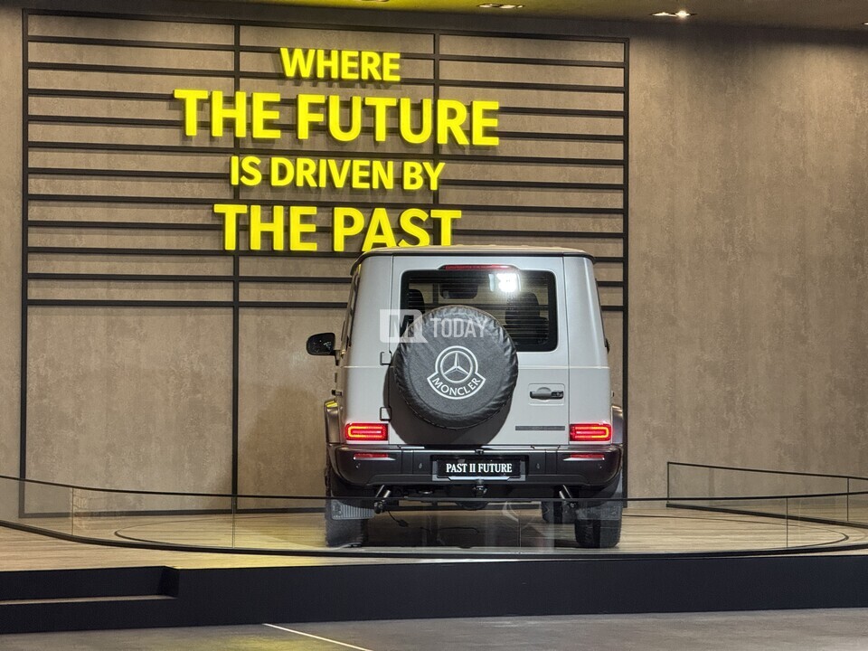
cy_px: 326
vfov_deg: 12.3
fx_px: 3009
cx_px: 434
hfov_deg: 16.4
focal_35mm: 120
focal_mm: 15.66
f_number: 2.8
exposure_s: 1/129
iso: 500
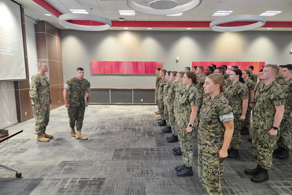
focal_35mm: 24
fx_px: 195
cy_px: 101
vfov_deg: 53.1
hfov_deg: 73.7
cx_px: 146
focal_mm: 5.4
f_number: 1.8
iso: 800
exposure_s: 1/60
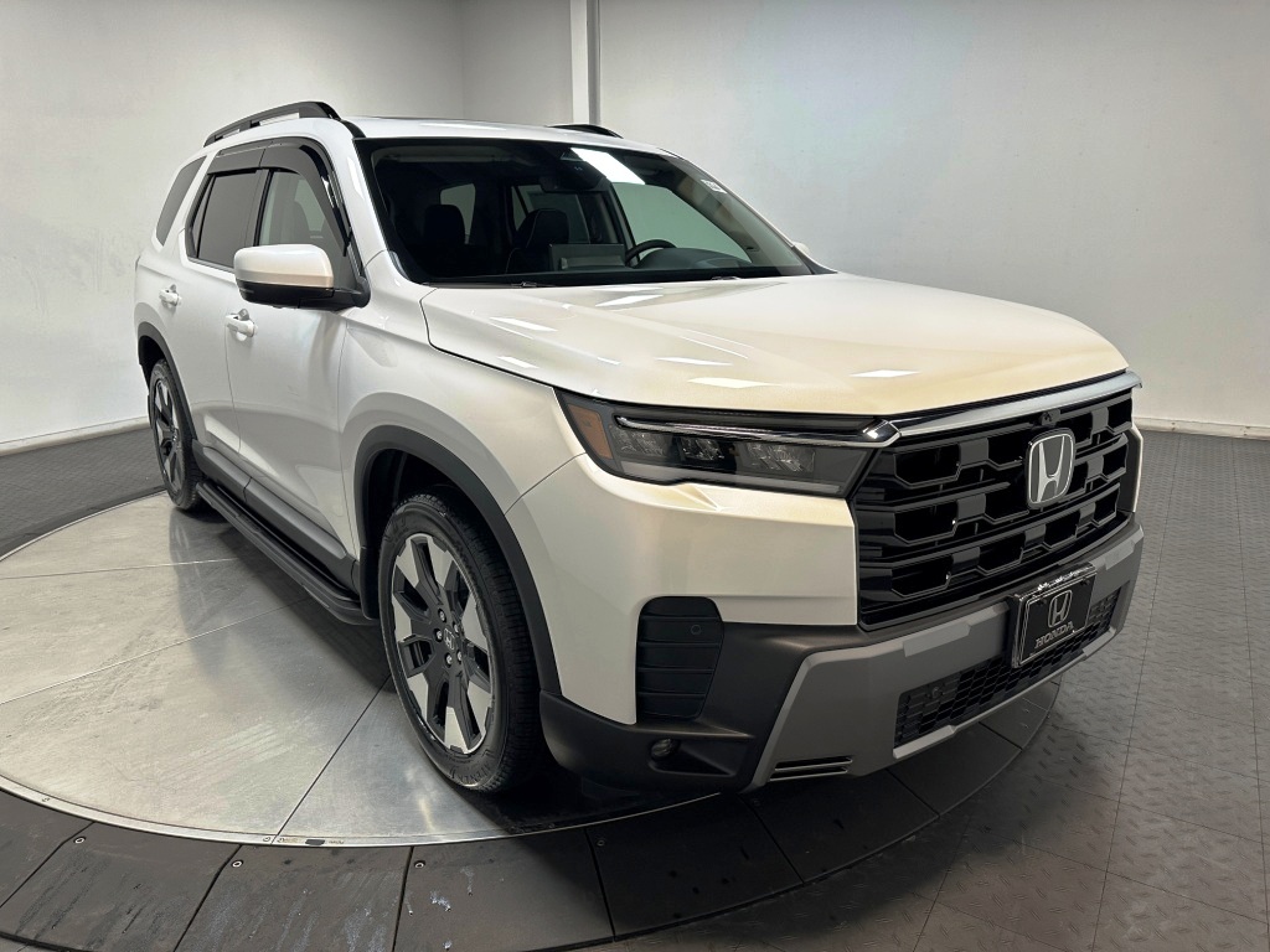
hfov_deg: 71.6
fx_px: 881
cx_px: 635
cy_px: 476
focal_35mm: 24
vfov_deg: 56.8
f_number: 1.78
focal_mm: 6.86
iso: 200
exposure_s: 1/60
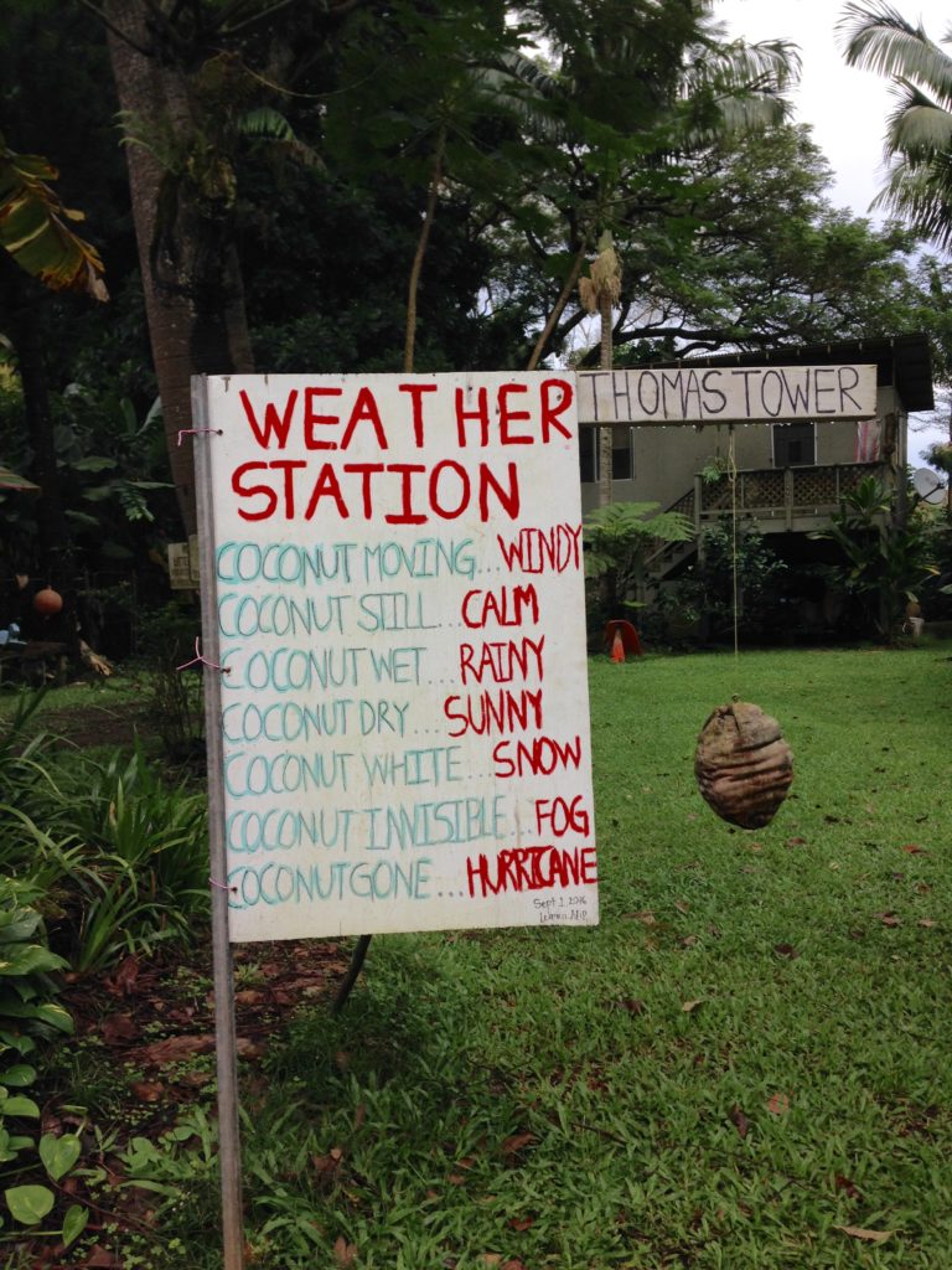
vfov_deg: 55.4
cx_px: 476
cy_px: 635
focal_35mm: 33
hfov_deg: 42.9
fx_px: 1210
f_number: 2.4
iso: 50
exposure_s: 1/874
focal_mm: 4.12
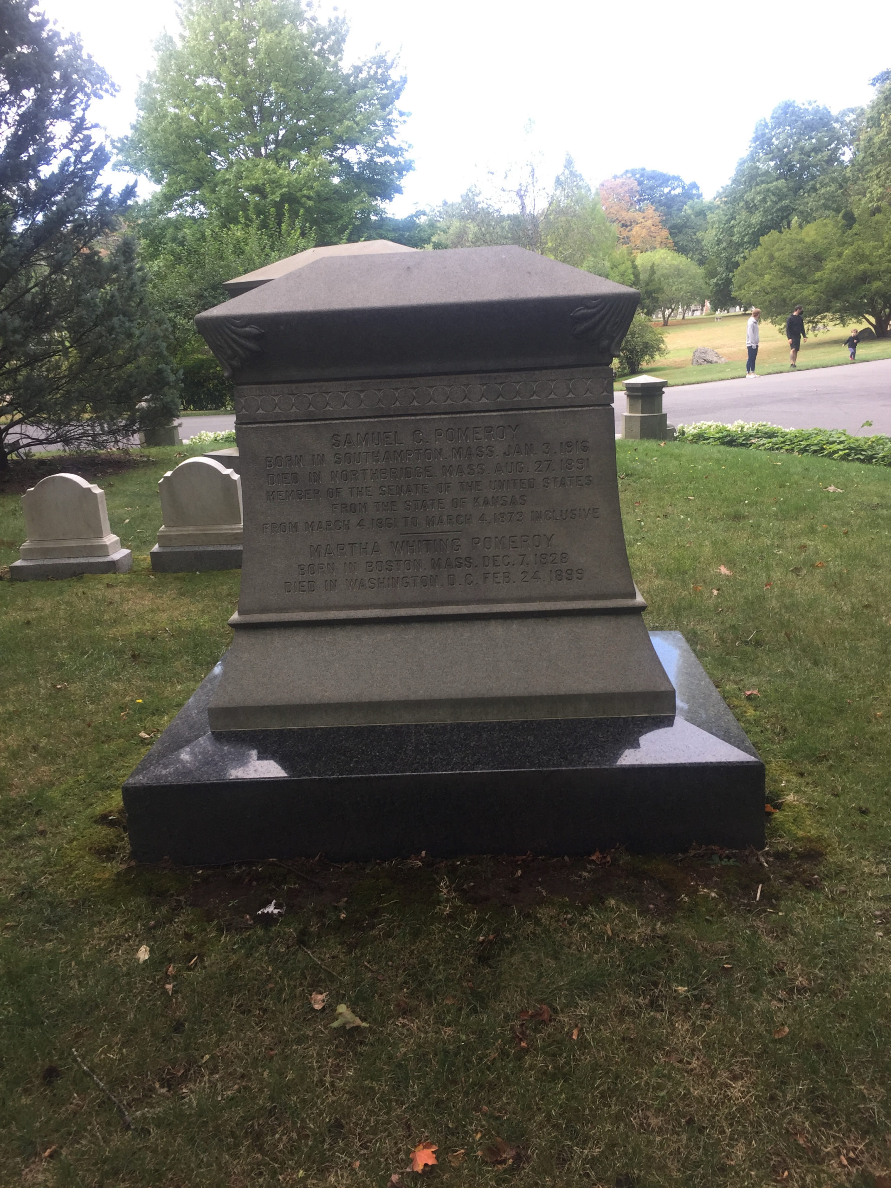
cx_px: 446
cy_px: 594
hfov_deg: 48.2
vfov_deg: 61.7
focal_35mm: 29
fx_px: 995
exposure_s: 1/120
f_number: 2.2
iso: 32
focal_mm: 4.15
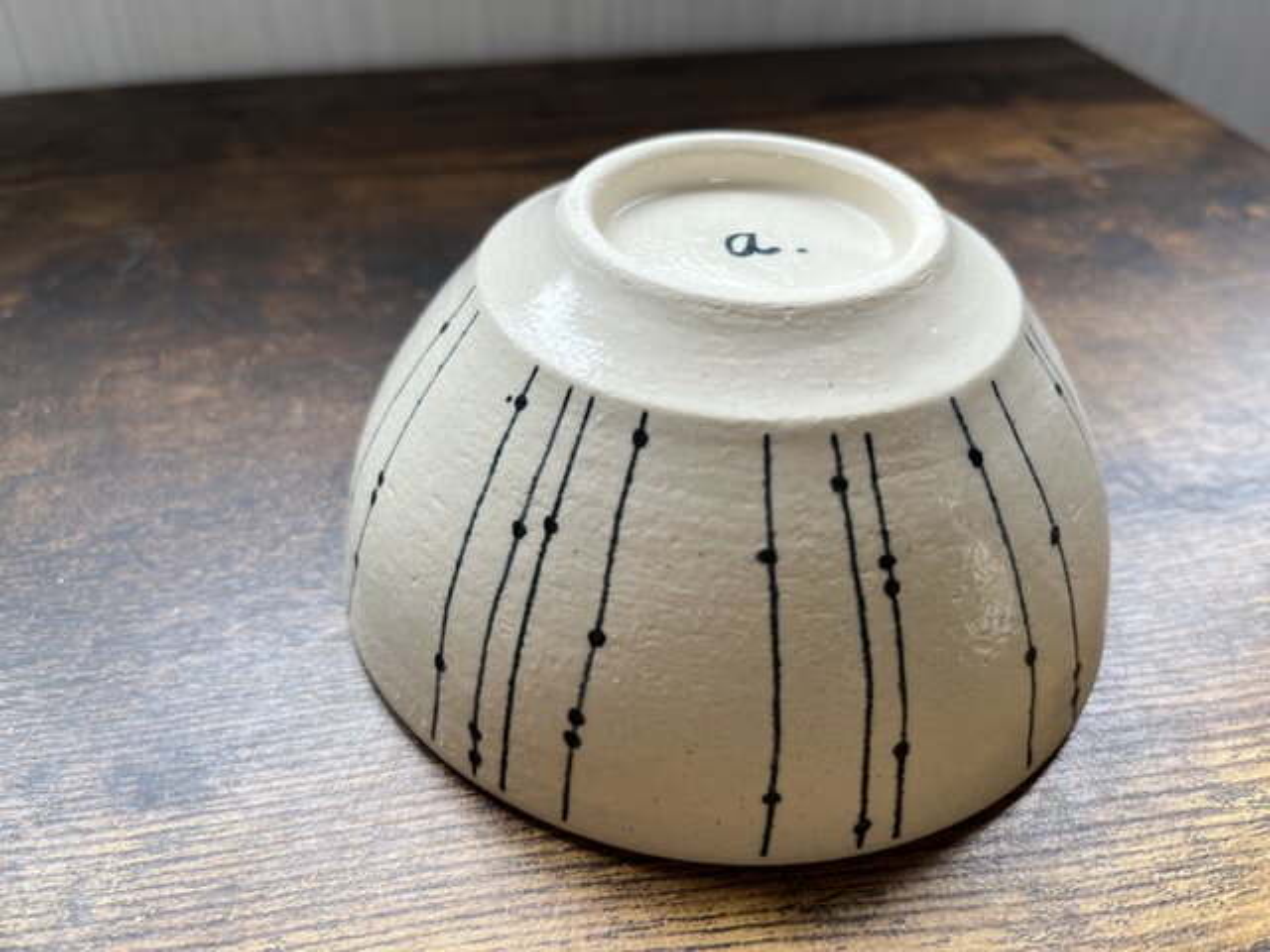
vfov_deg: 53.1
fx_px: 954
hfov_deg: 67.3
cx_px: 635
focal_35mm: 26
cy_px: 476
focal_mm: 5.1
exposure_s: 1/129
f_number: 1.6
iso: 32
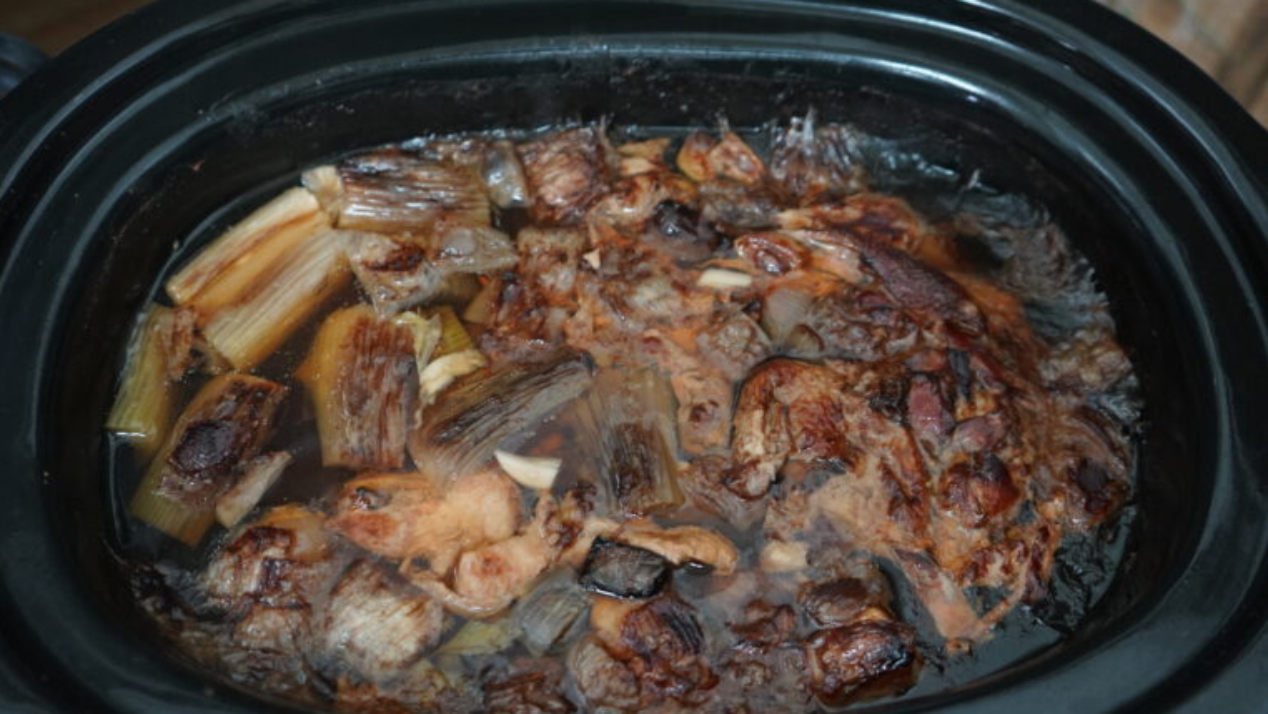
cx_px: 631
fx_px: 1278
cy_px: 404
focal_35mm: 38
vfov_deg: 31.2
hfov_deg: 52.8
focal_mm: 36
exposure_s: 1/60
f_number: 4
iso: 2500
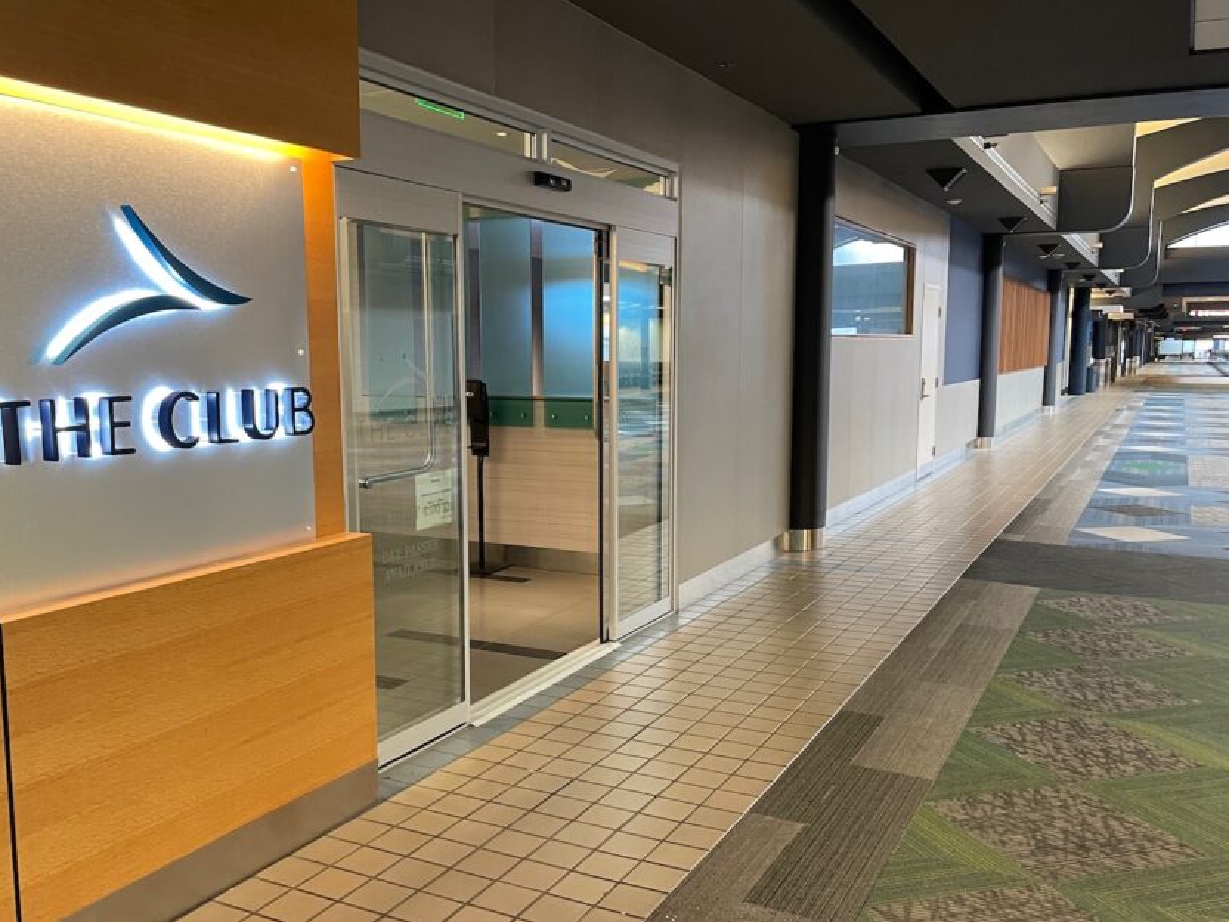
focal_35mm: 32
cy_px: 495
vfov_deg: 44.1
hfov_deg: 56.7
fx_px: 1136
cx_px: 560
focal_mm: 5.1
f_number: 1.6
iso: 320
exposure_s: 1/60
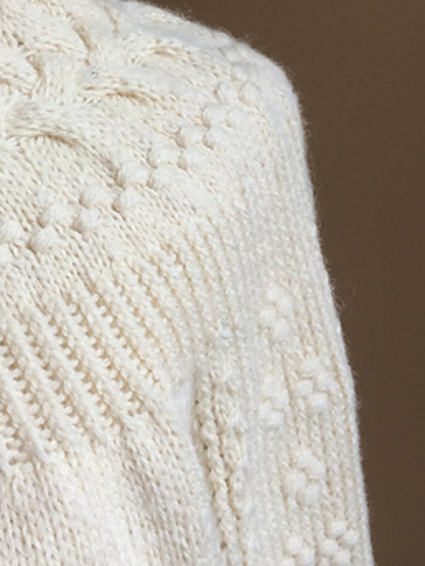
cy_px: 143
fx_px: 884
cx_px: 89
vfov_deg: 34.8
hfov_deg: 26.6
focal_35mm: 54
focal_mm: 4.15
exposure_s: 1/30
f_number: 2.2
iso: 50
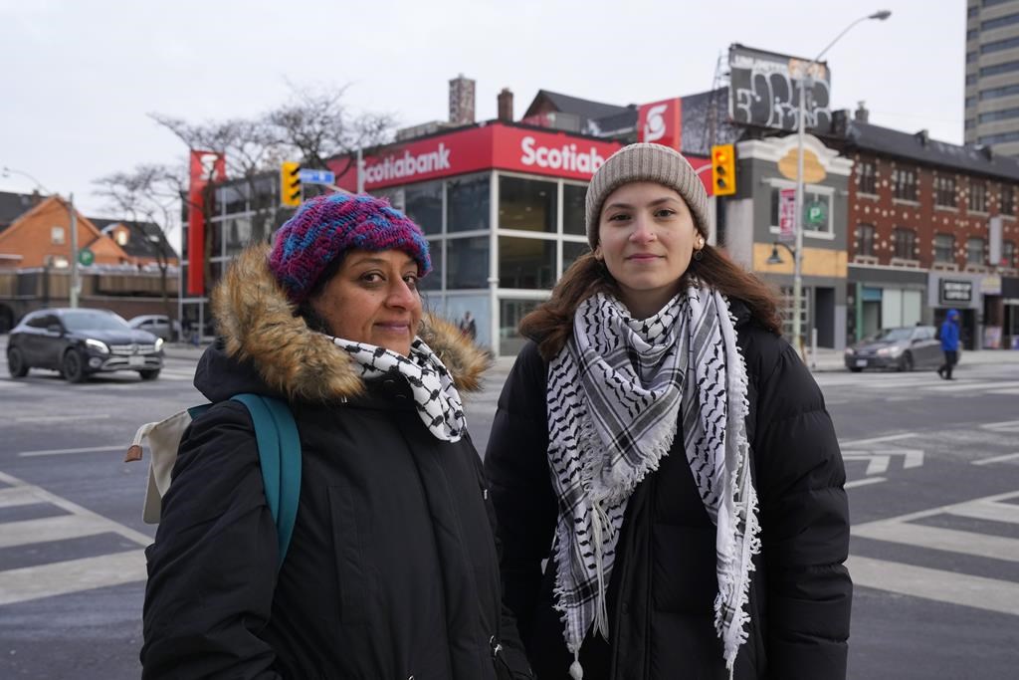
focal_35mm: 35
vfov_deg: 37.9
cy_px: 340
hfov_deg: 54.4
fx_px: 991
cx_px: 510
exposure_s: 1/1250
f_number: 5.6
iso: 800
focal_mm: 35
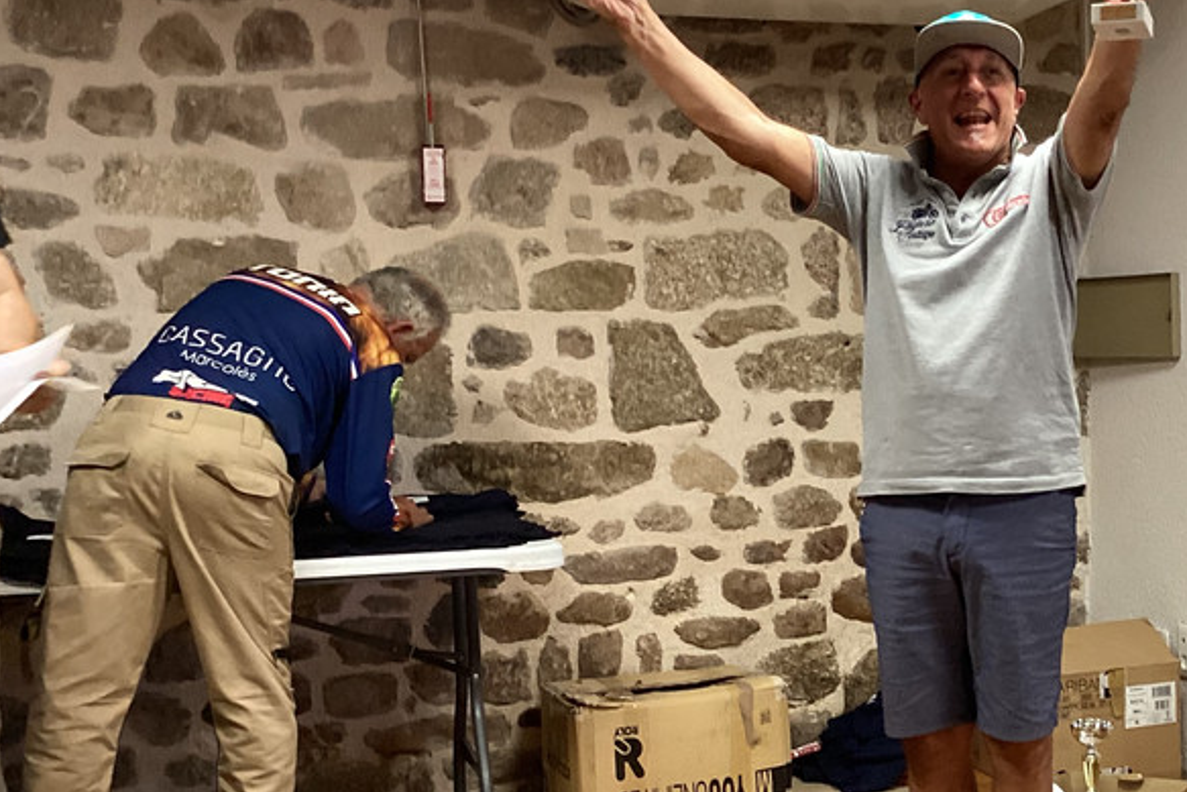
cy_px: 483
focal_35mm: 59
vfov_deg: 23.0
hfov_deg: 32.7
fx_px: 1946
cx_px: 997
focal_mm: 3.3
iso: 200
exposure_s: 1/50
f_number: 2.4
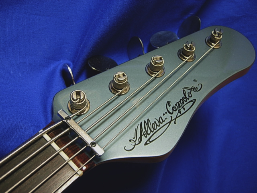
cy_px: 96
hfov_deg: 51.4
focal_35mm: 36
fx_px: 267
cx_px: 128
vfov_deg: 39.7
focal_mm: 7.5
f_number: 2.7
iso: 50
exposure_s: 1/4
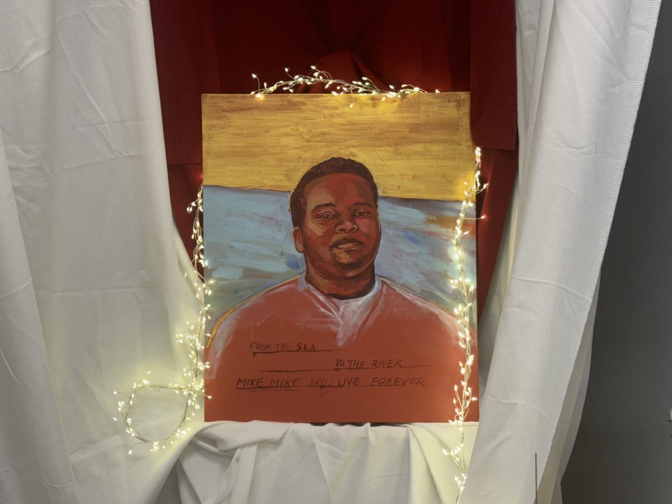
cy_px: 252
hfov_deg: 39.7
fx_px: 932
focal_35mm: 48
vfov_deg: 30.3
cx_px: 336
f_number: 1.78
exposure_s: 1/120
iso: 80
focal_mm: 6.76
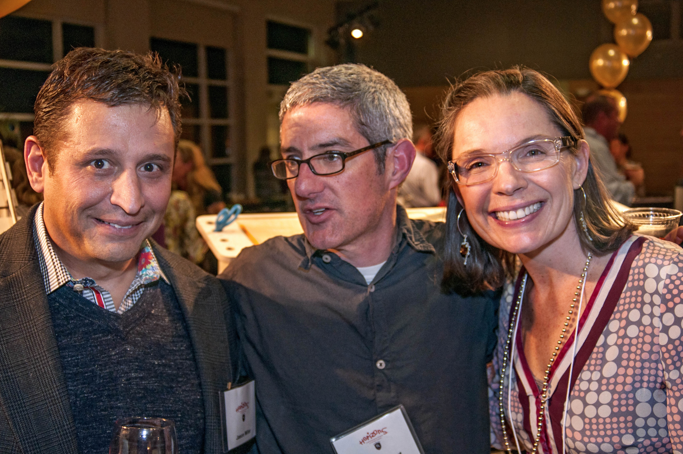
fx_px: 796
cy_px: 227
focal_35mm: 42
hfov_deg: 46.4
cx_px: 342
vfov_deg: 31.8
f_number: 3.5
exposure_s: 1/60
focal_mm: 28
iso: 280
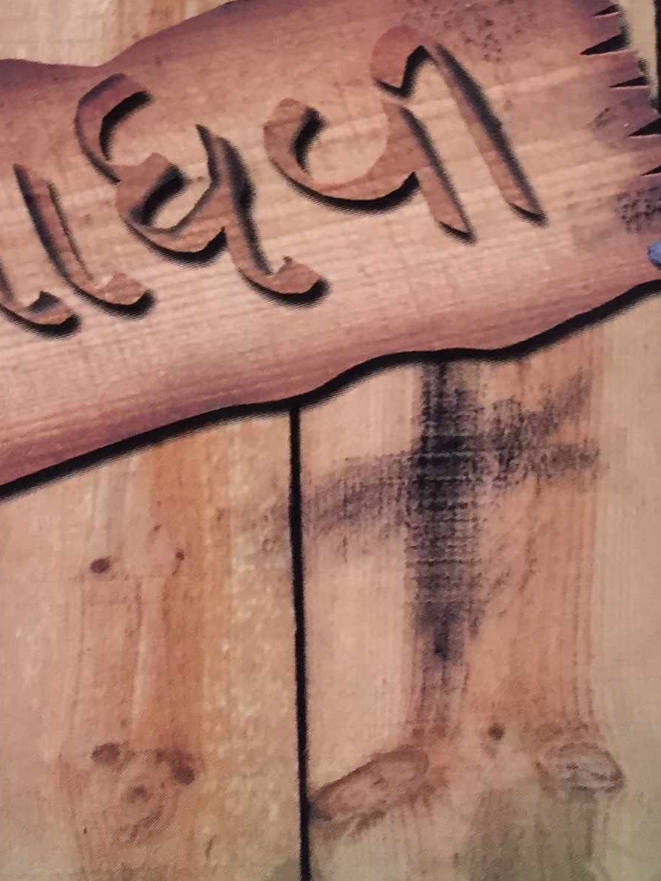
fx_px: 2037
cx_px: 92
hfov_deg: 18.2
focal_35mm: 80
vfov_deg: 23.9
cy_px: 140
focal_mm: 4.15
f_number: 2.2
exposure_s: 1/30
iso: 64
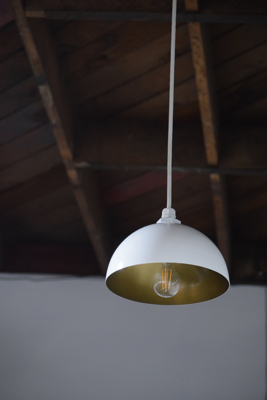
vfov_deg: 17.1
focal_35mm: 120
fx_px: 1335
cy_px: 200
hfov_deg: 11.4
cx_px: 134
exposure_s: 1/60
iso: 3600
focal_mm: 80
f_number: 4.2
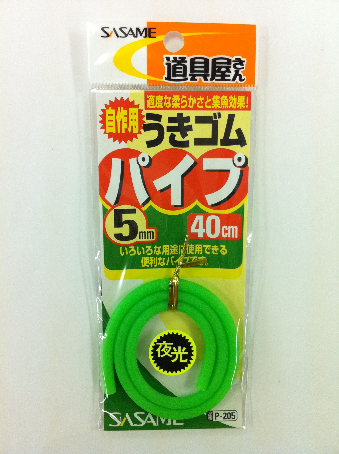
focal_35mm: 35
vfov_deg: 52.7
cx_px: 170
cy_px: 227
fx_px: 458
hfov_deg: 40.6
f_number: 2.8
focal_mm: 3.85
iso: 80
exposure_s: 1/24
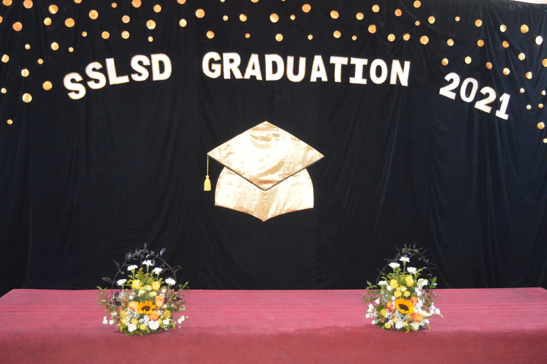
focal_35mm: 36
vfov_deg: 36.8
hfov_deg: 53.2
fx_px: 547
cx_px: 274
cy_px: 182
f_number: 4
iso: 2500
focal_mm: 24
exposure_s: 1/60
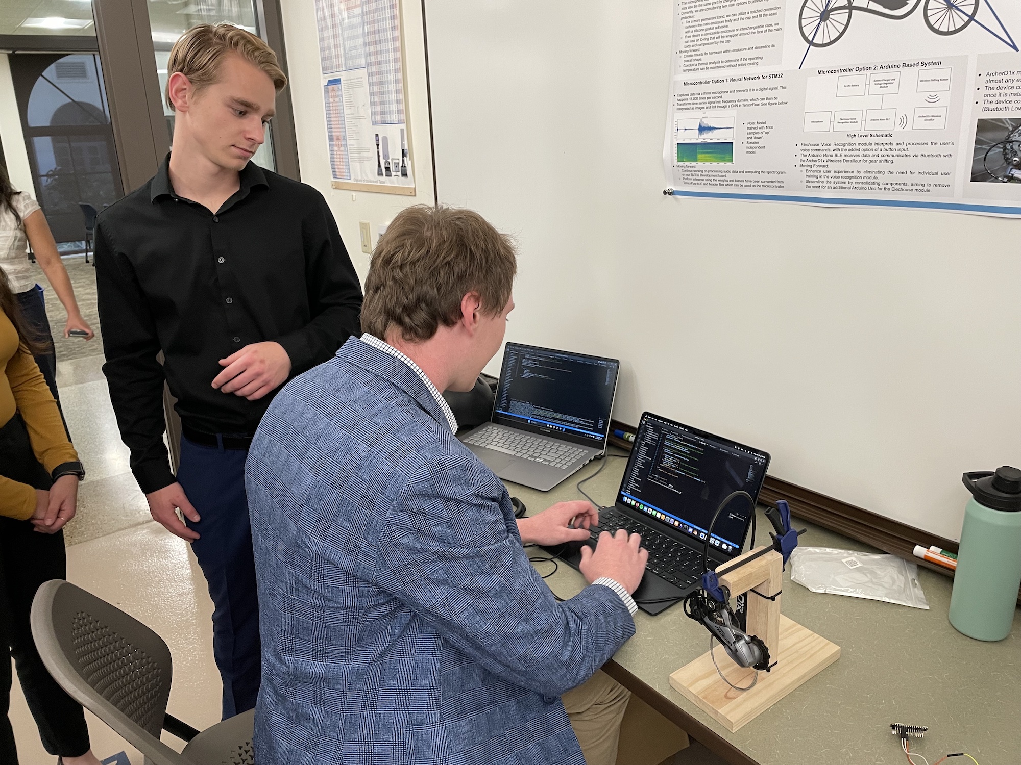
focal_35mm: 26
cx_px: 510
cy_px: 382
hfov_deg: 67.3
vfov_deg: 53.1
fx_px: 767
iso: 160
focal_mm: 4.2
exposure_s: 1/60
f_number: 1.6
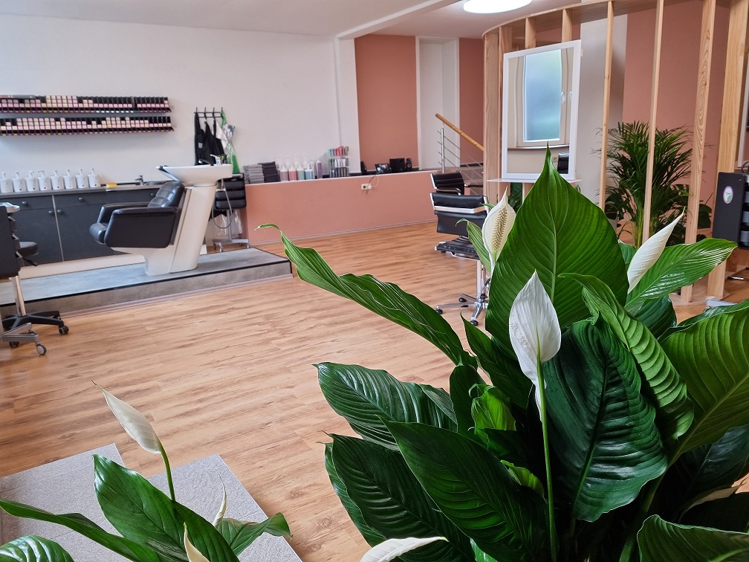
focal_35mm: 26
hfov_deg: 67.3
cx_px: 374
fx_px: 563
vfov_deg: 53.1
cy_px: 281
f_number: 1.8
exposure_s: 1/100
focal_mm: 5.4
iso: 100
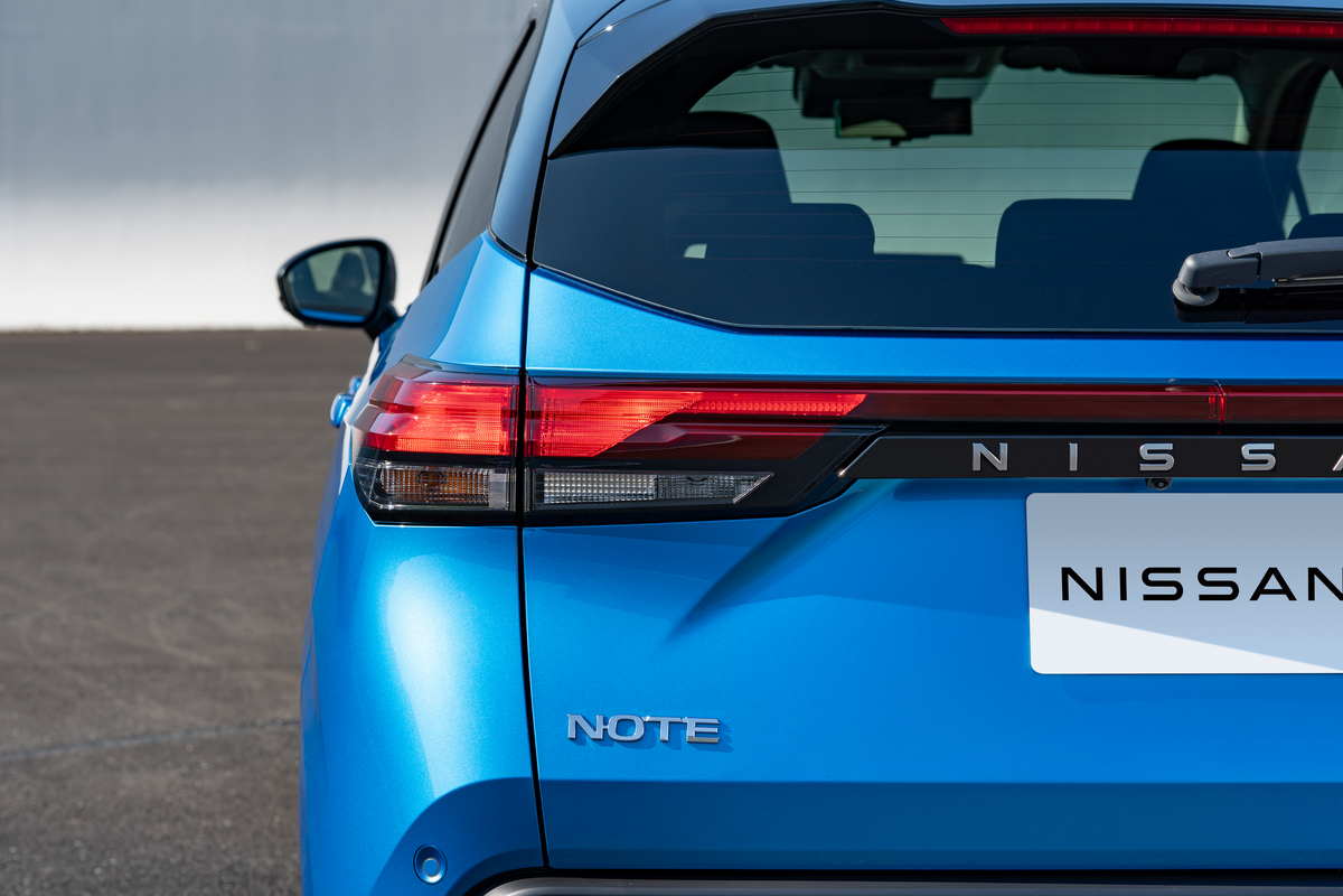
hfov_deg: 23.9
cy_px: 448
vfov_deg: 16.1
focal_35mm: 85
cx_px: 672
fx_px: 3171
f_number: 8
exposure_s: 1/200
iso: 100
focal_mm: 85
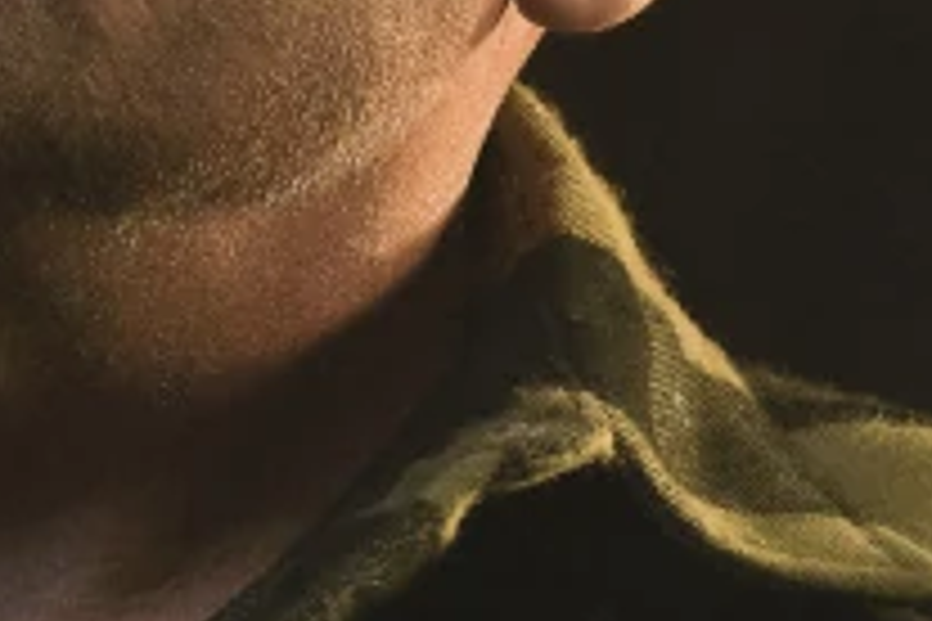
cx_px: -419
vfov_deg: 1.2
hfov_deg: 1.8
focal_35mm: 1126
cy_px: 482
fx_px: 29149
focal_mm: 129.2
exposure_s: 1/80
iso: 4000
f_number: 3.6
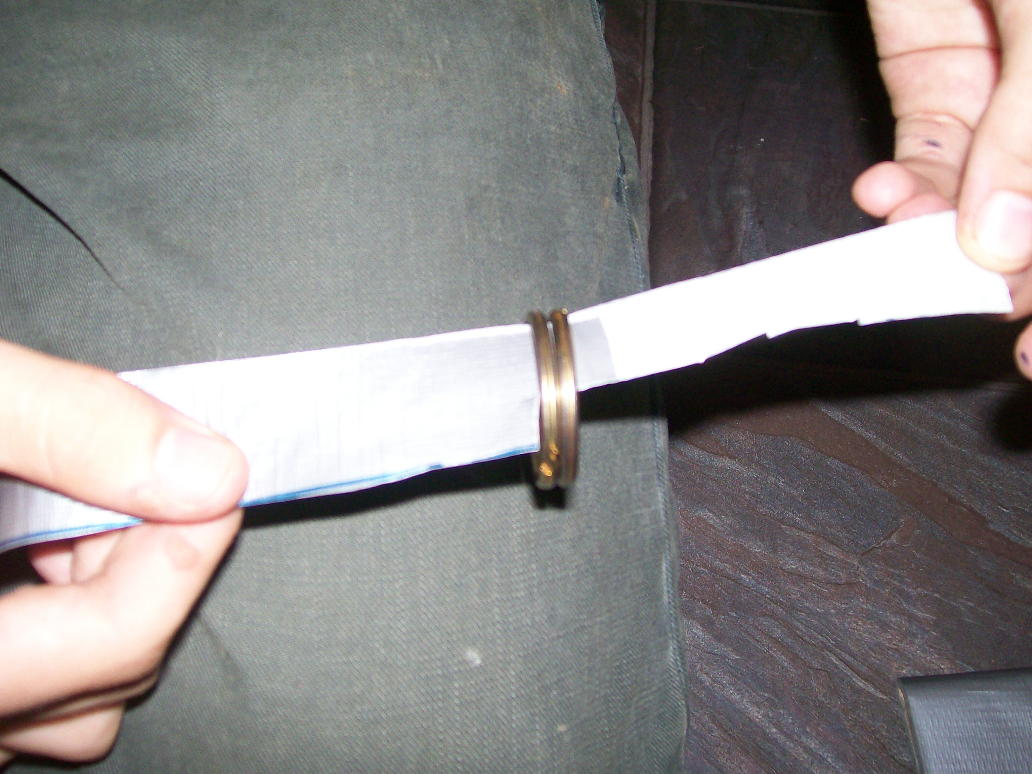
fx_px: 1073
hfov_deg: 51.4
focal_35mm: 36
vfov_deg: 39.7
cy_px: 387
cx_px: 516
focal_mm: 6
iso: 140
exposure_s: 1/64
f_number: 2.7
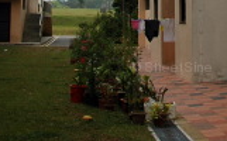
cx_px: 235
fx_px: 581
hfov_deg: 21.2
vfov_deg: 12.7
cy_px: -105
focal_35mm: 94
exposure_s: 1/400
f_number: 6.3
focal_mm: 18
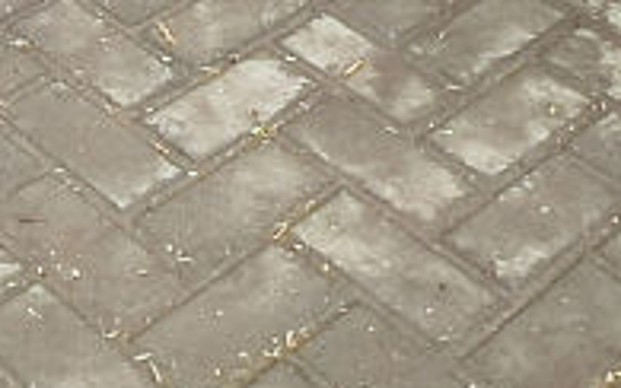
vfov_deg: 9.3
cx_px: 70
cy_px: -782
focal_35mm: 111
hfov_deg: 18.5
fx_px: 1879
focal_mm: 2.26
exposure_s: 1/121
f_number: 2.2
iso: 50
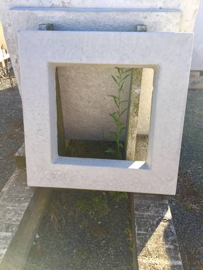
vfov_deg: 61.7
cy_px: 135
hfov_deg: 48.2
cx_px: 102
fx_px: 227
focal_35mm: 29
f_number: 2.2
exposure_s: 1/395
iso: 32
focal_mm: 4.15
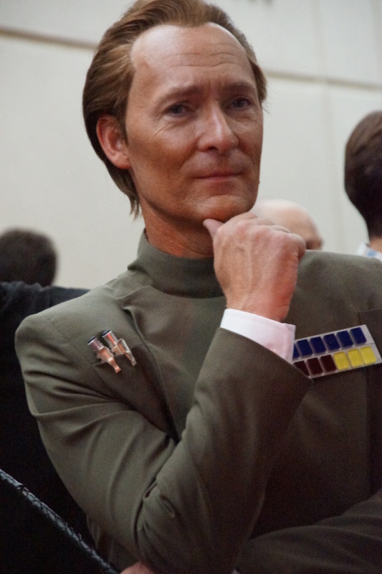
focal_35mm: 180
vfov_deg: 11.4
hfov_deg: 7.6
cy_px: 287
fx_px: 2866
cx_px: 191
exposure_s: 1/100
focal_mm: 120
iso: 6400
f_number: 5.6
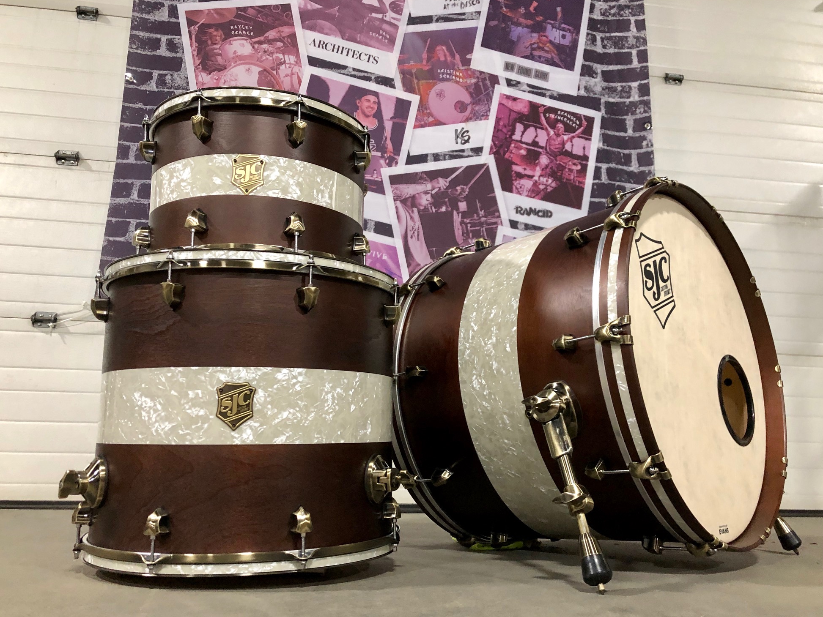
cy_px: 314
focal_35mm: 29
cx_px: 412
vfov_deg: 48.2
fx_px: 690
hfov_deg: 61.7
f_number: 1.8
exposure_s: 1/15
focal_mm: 4
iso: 100
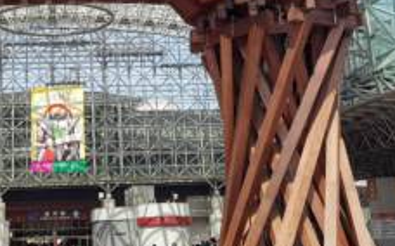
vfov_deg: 18.7
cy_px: 13
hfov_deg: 29.4
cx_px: 69
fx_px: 731
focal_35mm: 68
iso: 40
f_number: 1.7
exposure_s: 1/1156
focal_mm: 4.2
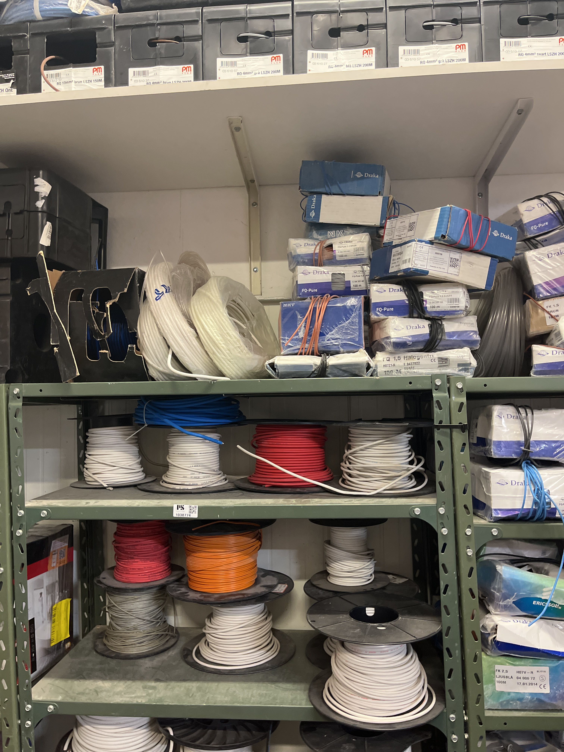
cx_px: 282
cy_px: 376
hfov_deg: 53.1
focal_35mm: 26
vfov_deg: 67.3
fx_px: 565
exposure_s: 1/50
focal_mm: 5.1
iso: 320
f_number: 1.6
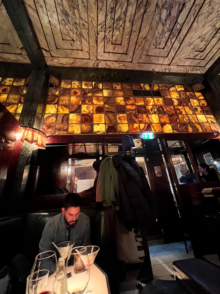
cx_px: 110
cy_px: 147
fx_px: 110
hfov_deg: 89.9
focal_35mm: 13
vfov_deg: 106.2
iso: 2000
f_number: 1.8
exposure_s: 1/25
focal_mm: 1.57
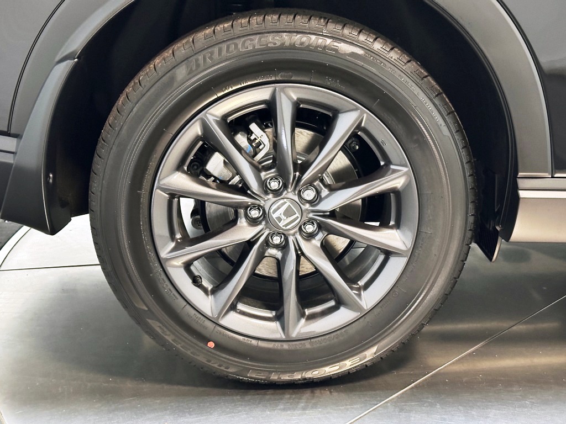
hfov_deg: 39.7
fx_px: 785
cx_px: 283
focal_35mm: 48
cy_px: 212
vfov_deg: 30.3
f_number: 1.78
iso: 640
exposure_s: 1/24
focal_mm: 6.86
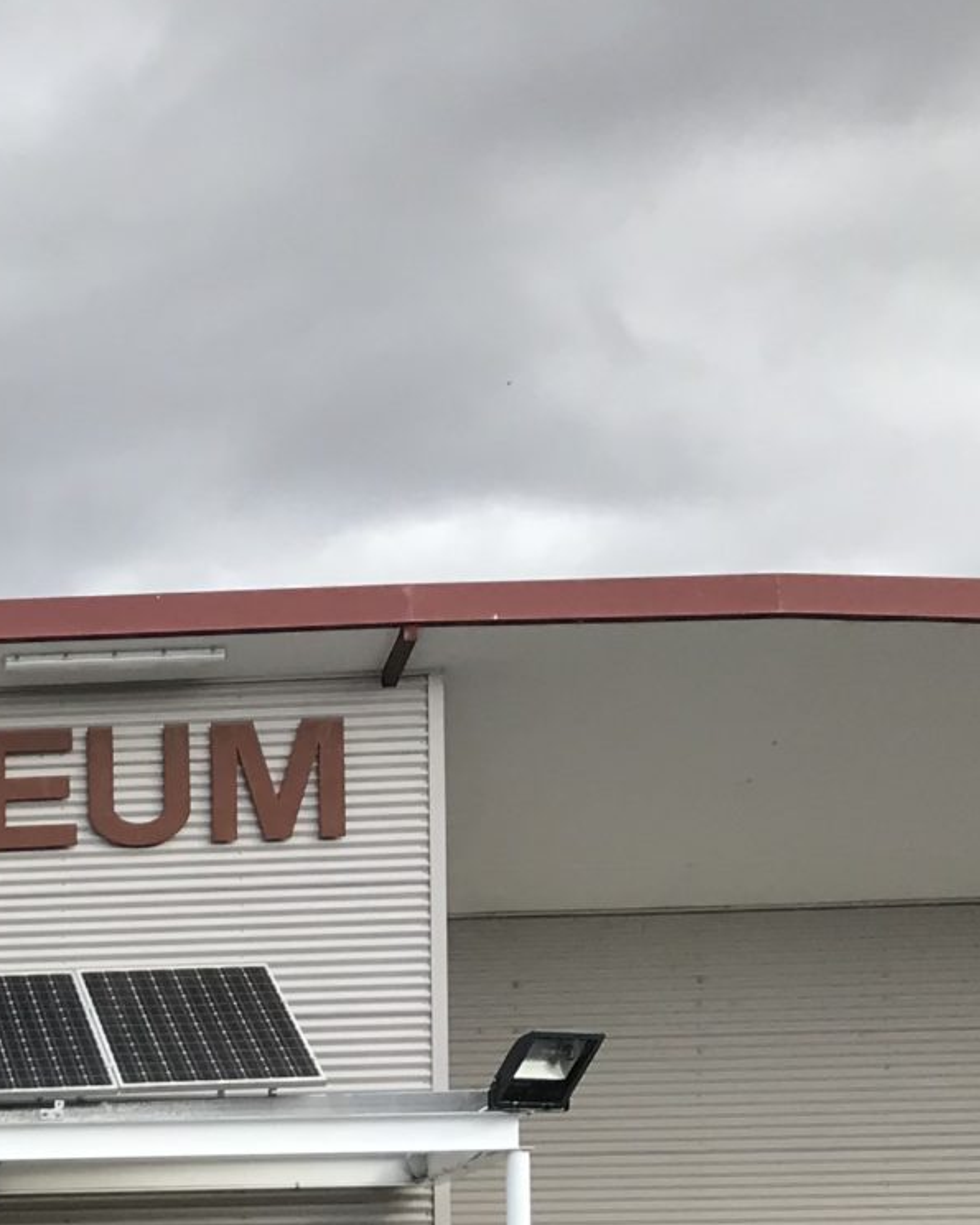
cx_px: -916
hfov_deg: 14.0
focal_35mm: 94
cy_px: 1571
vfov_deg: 19.0
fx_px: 3409
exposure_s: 1/967
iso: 20
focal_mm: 3.99
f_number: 1.8
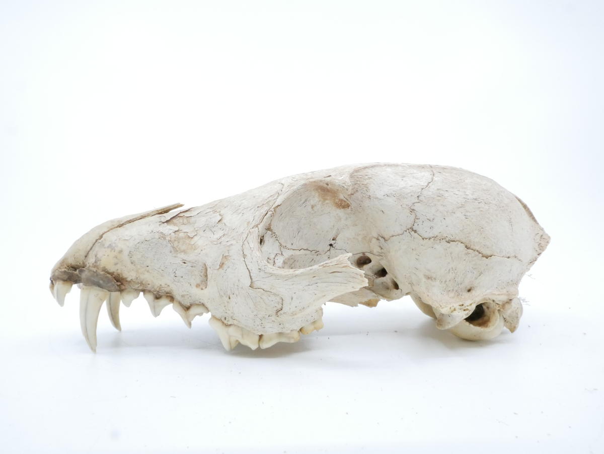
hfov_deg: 67.3
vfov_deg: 53.1
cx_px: 302
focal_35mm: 26
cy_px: 227
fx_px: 454
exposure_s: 1/60
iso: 3200
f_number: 22
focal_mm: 13
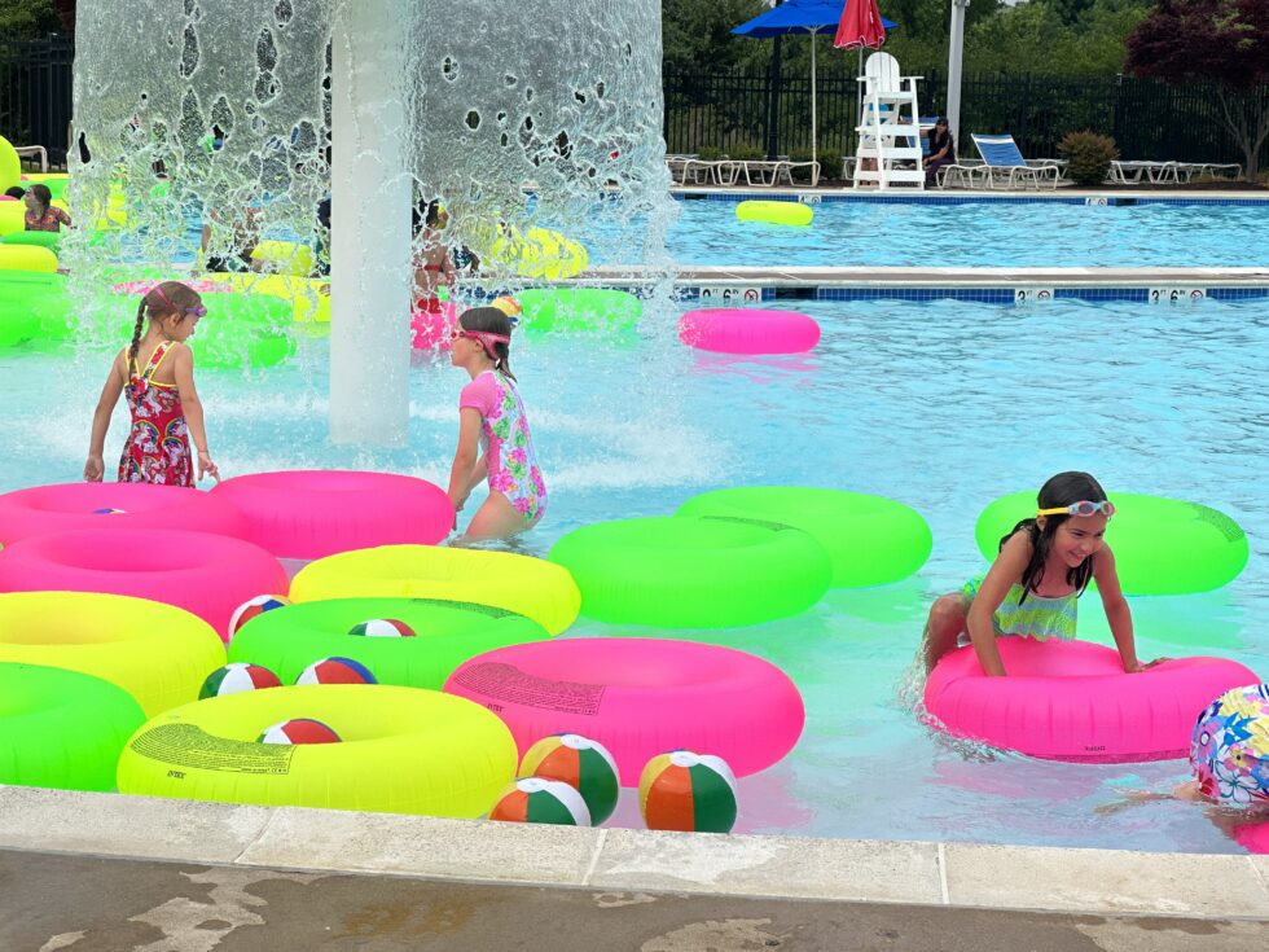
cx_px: 634
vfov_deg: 19.1
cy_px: 476
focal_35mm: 77
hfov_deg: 25.3
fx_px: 2823
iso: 32
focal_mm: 9
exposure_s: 1/1179
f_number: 2.8
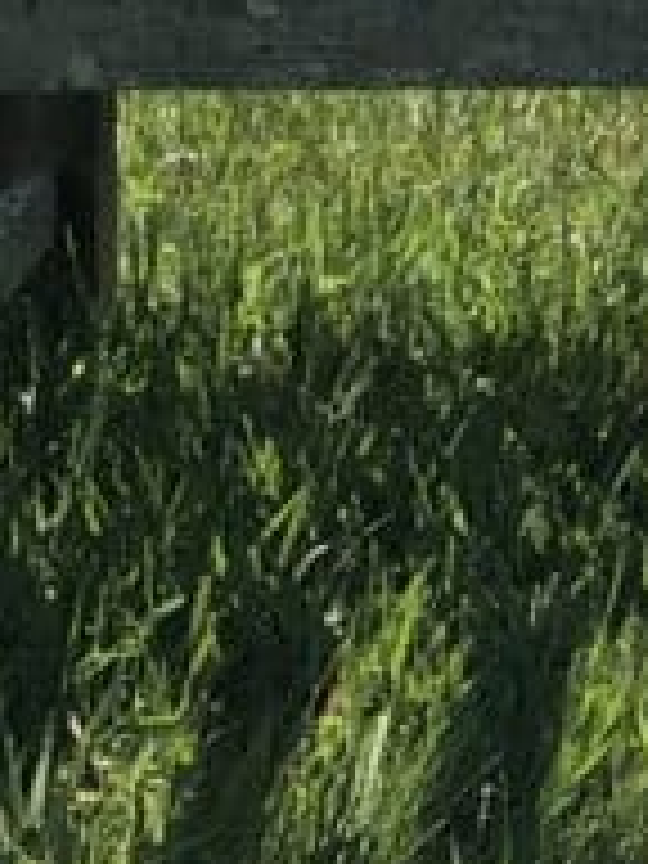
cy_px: -1469
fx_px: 4967
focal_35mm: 199
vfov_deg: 8.7
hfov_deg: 7.2
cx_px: 1364
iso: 20
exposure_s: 1/2183
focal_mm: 4
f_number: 1.8
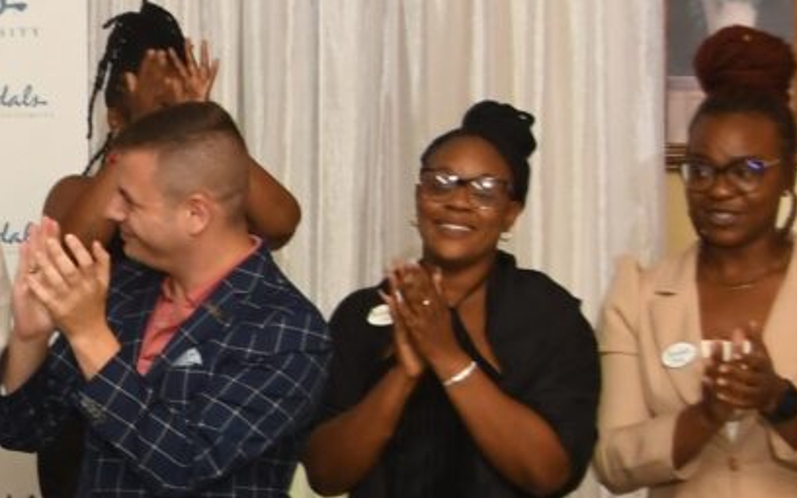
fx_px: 3671
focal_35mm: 169
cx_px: -533
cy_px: 362
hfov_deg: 11.7
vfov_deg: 7.8
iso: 1000
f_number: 4.5
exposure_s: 1/250
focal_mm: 22
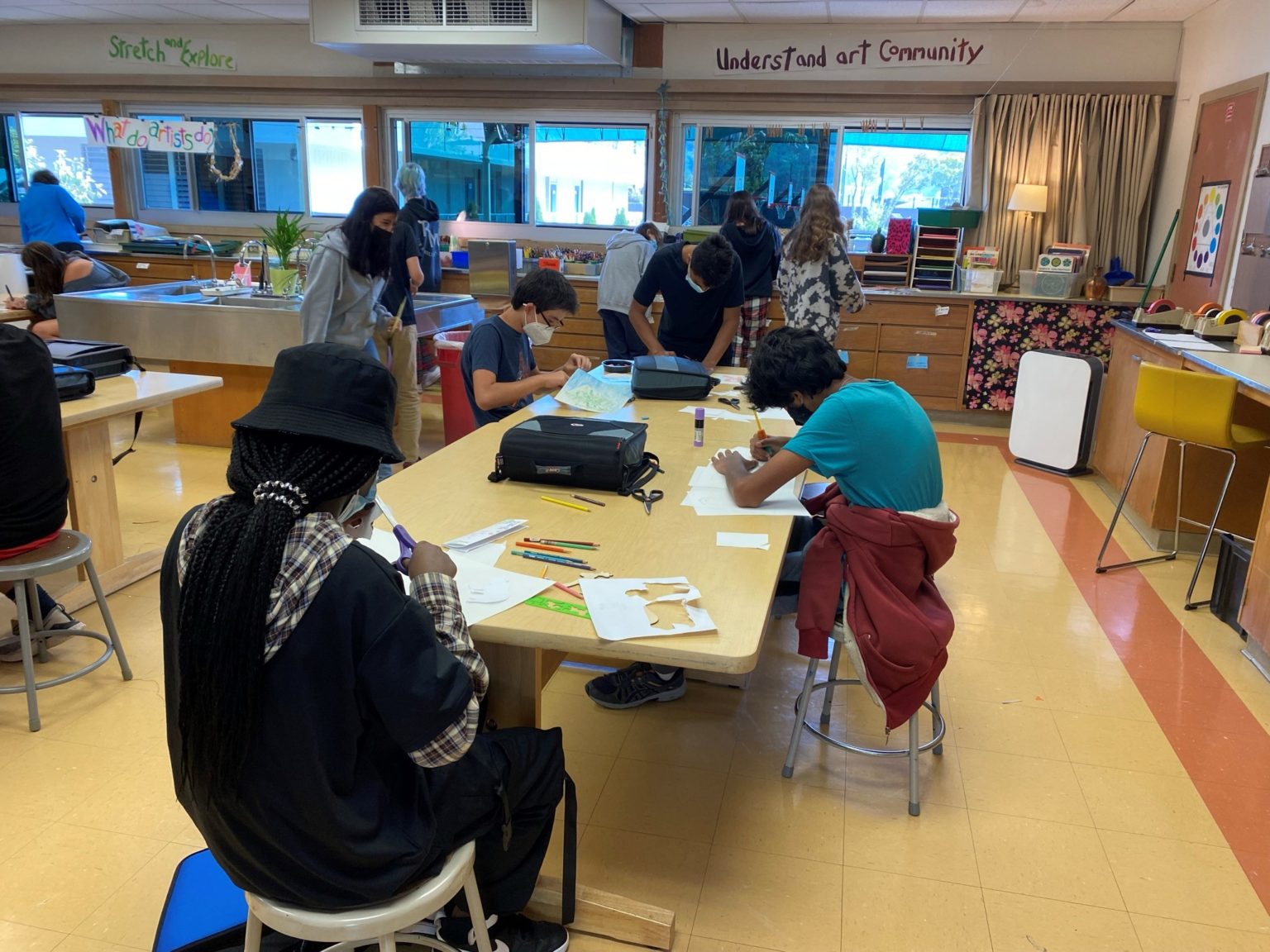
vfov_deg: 53.1
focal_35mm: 26
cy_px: 476
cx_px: 635
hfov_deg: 67.3
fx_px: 954
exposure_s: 1/60
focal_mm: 4.25
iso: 64
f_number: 1.8
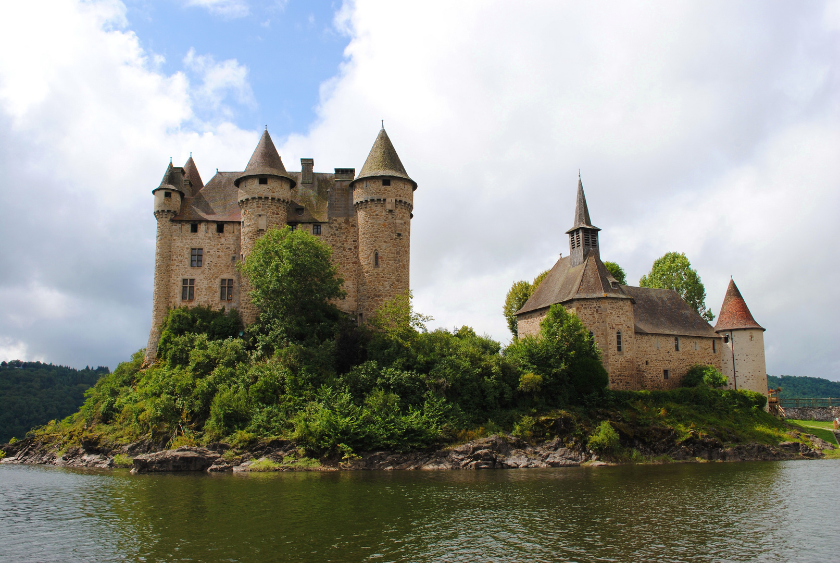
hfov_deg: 53.1
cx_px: 420
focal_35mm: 36
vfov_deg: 37.0
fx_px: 841
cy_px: 282
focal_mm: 24
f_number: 10
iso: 100
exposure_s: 1/200
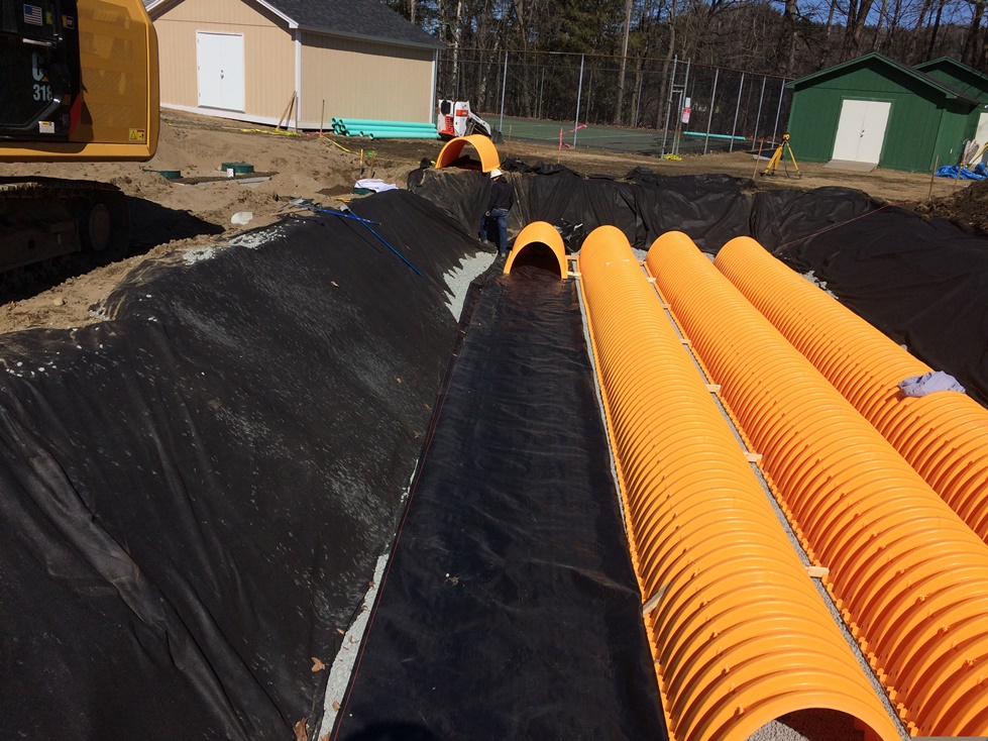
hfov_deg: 61.7
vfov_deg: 48.2
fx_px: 828
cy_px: 370
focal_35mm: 29
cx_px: 494
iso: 32
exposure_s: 1/4115
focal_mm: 4.15
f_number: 2.2
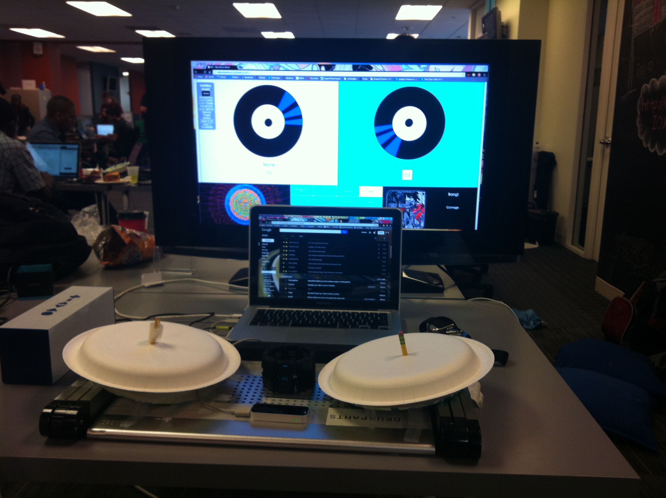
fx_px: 672
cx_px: 333
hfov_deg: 52.7
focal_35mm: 35
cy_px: 249
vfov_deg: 40.6
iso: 80
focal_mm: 3.85
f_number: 2.8
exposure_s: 1/24
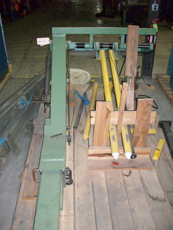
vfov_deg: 54.0
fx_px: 227
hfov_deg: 41.8
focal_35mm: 34
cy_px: 115
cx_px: 86
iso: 800
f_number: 2.8
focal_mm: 5.7
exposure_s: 1/64
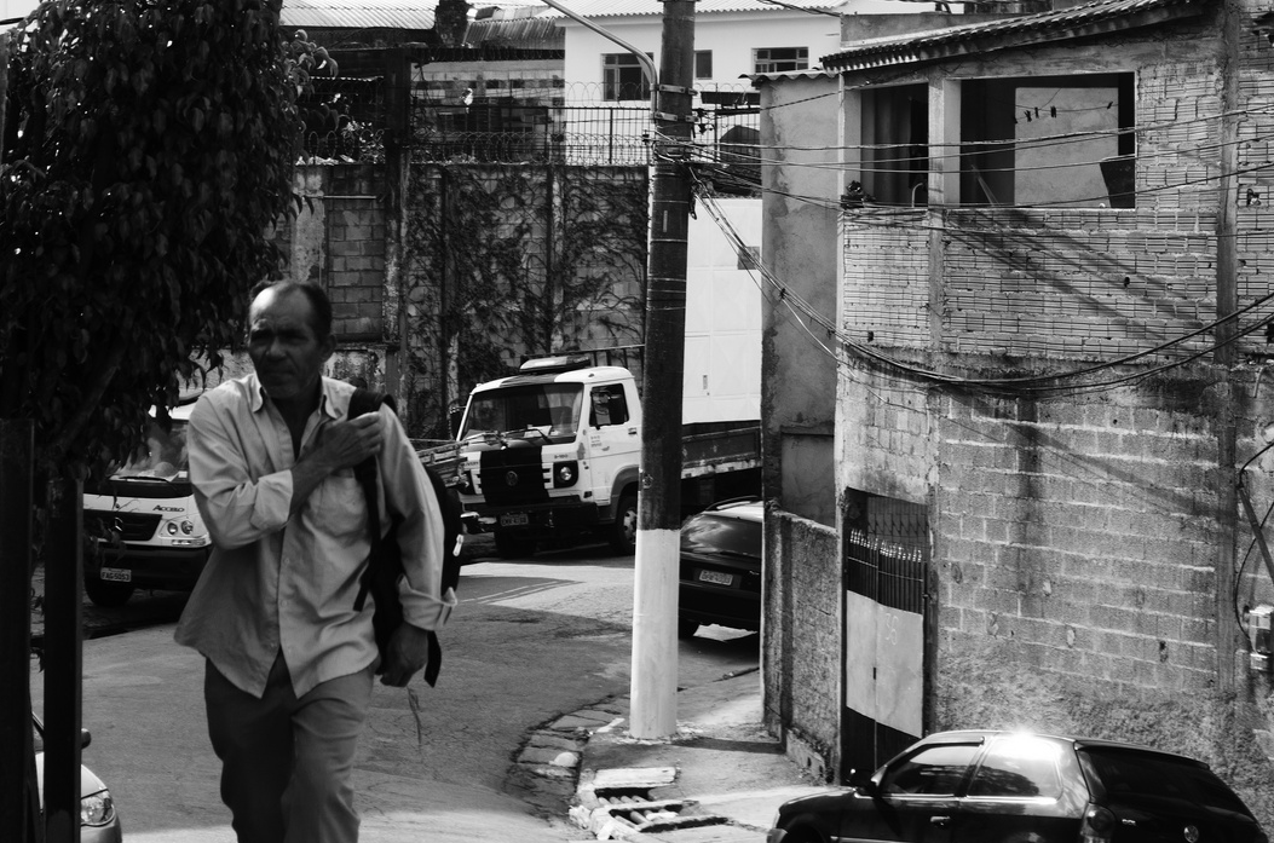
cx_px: 520
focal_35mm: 128
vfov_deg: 10.7
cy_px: 275
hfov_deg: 16.1
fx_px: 4512
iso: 160
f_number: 8
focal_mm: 55
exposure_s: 1/250
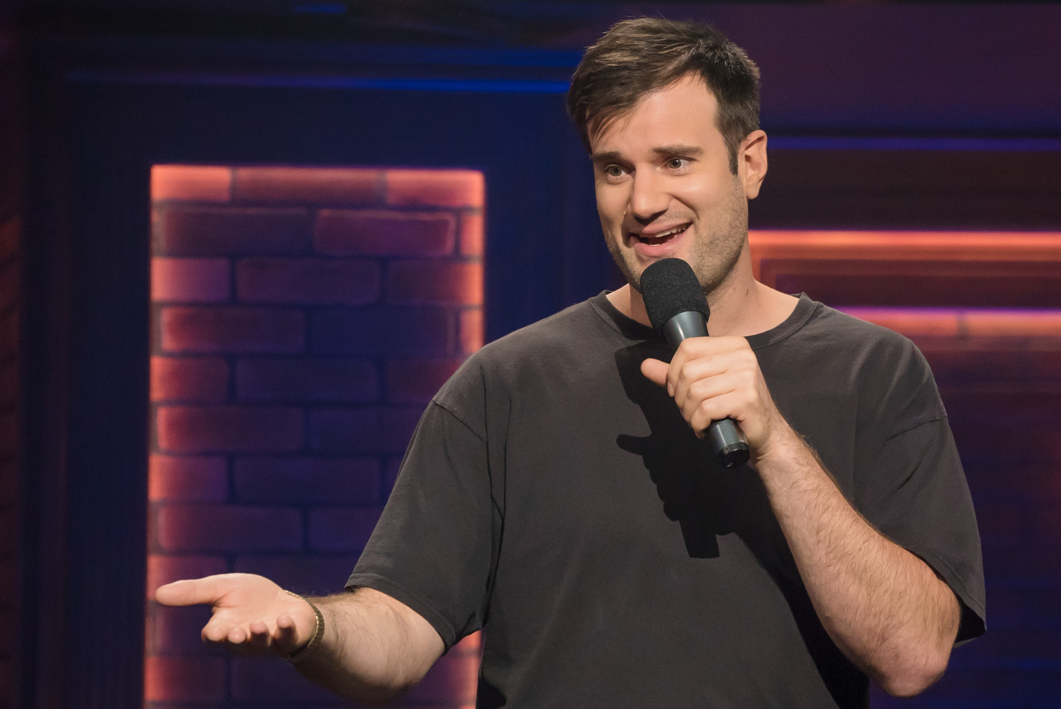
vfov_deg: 11.8
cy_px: 354
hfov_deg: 17.6
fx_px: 3421
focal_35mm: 116
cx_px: 530
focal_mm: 116
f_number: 5.6
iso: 6400
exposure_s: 1/160
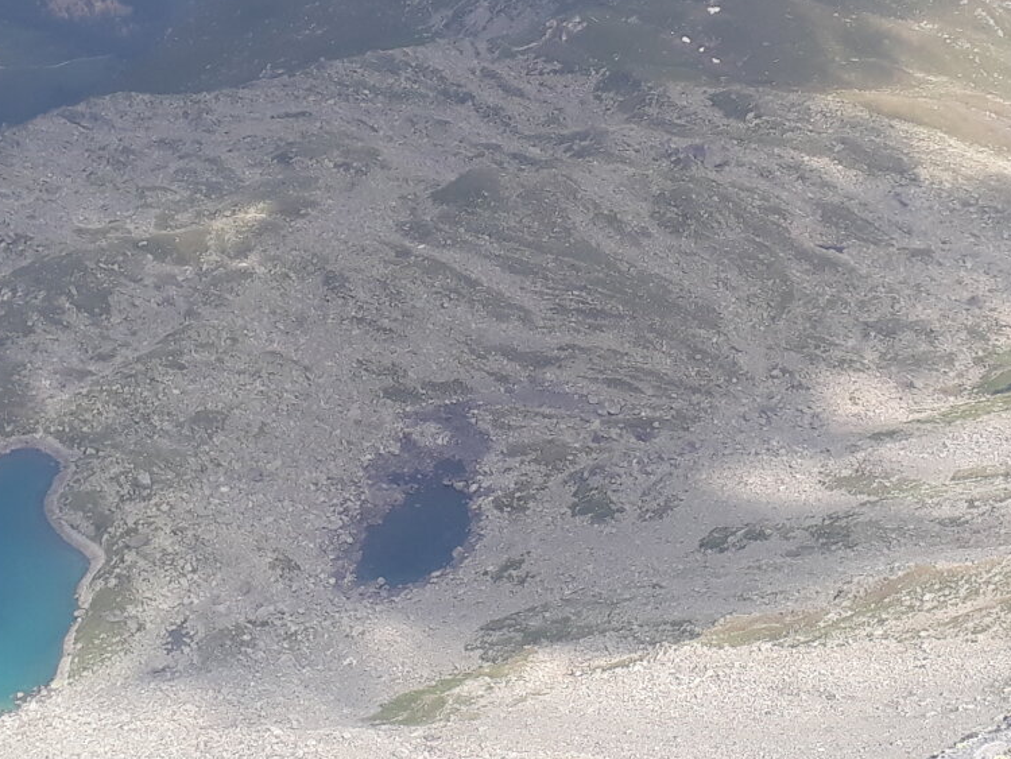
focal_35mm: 81
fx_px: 2366
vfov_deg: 18.1
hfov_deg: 24.1
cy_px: 183
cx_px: 613
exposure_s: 1/1211
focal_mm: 3.6
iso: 40
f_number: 1.9
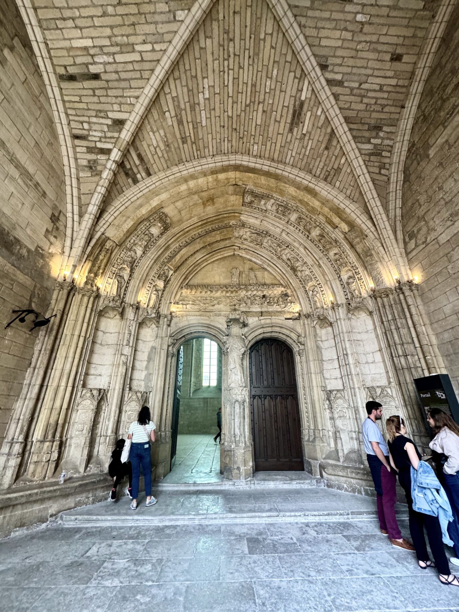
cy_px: 306
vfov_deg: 102.1
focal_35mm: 14
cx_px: 230
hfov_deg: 85.7
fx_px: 248
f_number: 2.2
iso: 320
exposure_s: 1/99
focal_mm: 2.22
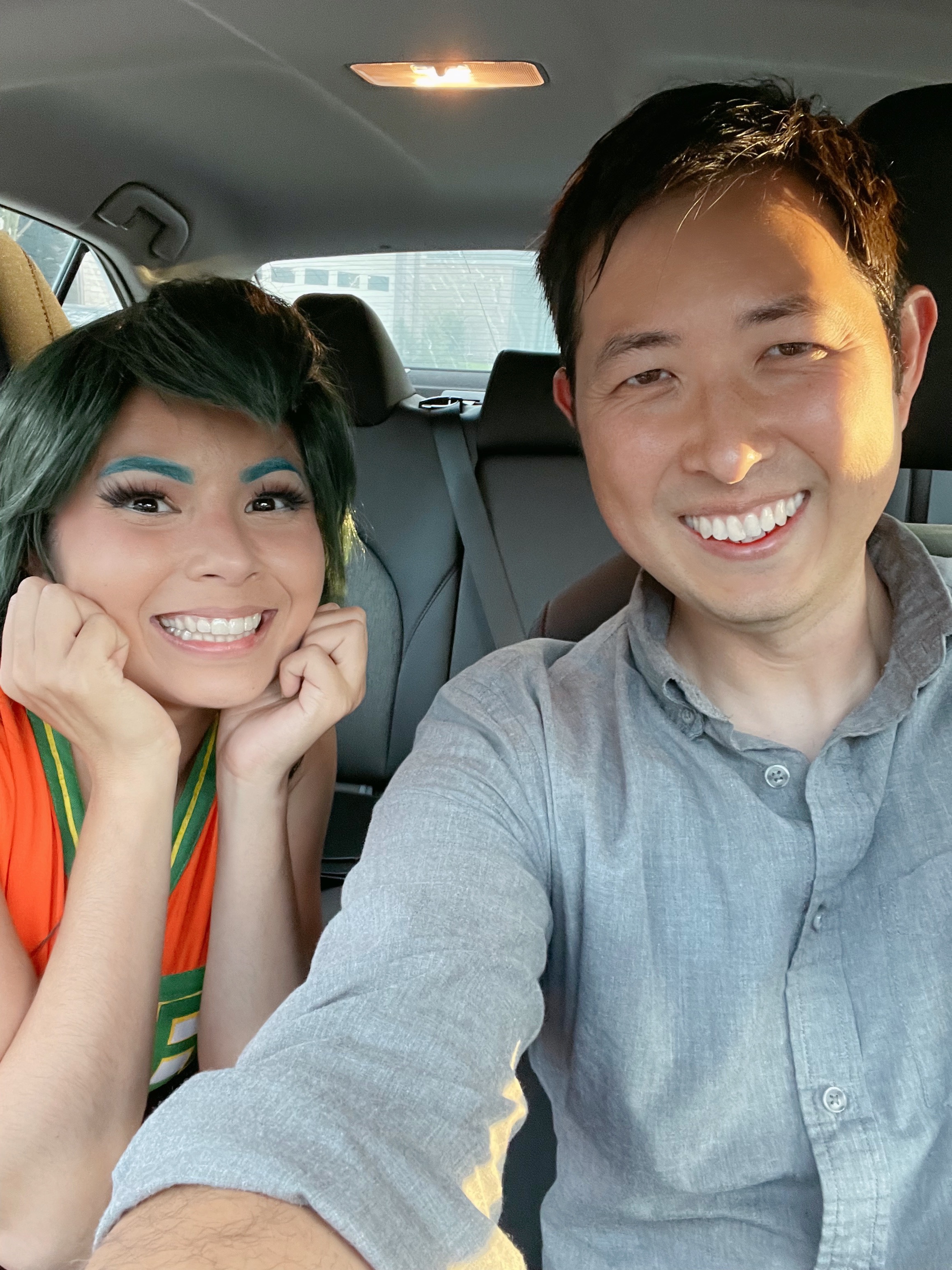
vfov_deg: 60.0
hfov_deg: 46.8
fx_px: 1100
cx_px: 476
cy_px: 635
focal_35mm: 30
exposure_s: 1/60
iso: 320
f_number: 2.2
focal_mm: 2.71
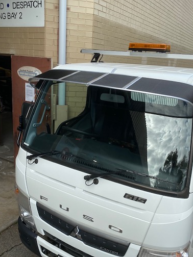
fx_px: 245
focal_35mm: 33
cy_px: 120
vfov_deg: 55.3
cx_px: 116
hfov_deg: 42.7
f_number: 1.8
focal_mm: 4.25
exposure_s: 1/890
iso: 32
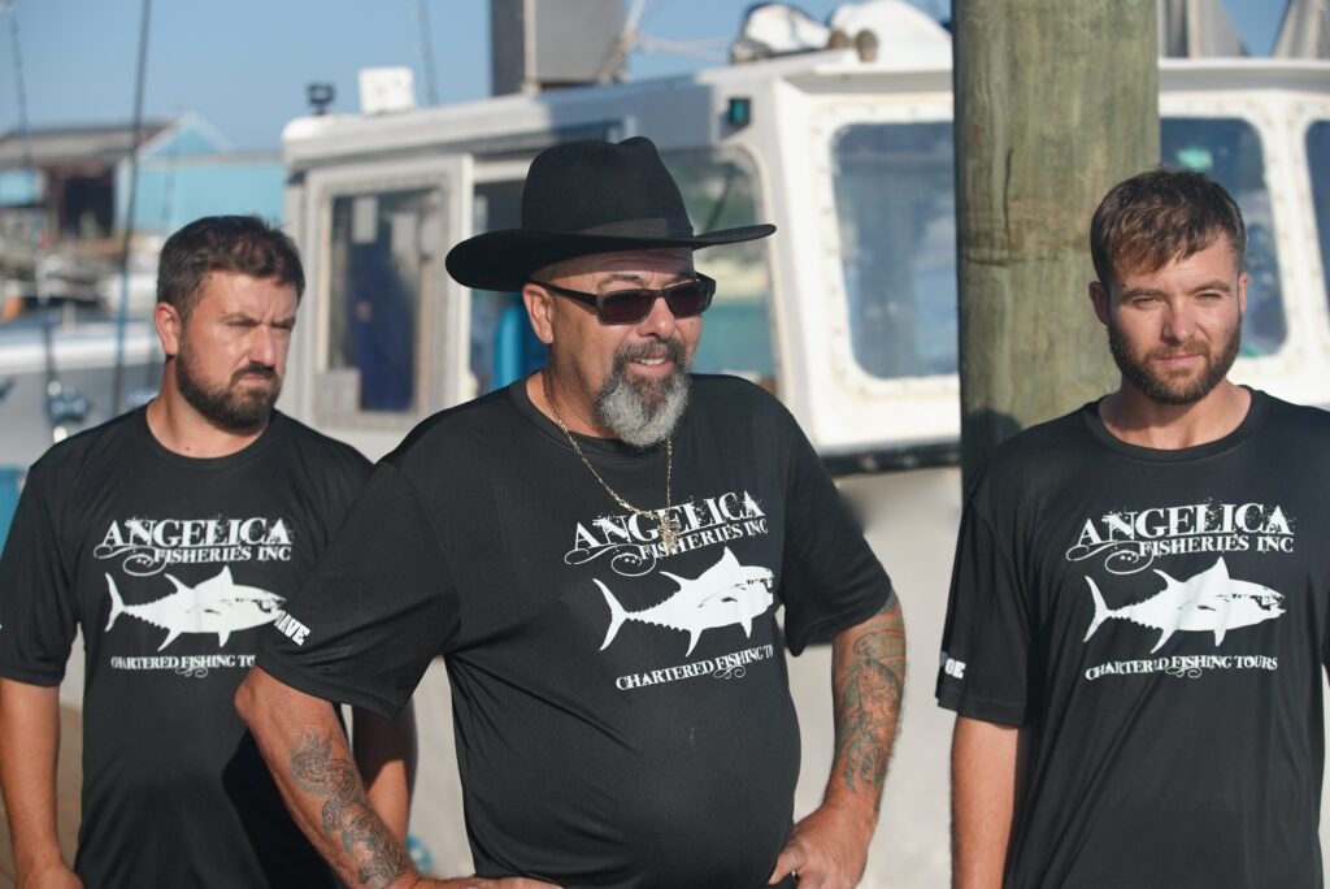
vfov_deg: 19.5
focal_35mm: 70
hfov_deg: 28.8
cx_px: 665
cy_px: 444
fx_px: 2587
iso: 500
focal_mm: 70
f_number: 4
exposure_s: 1/160
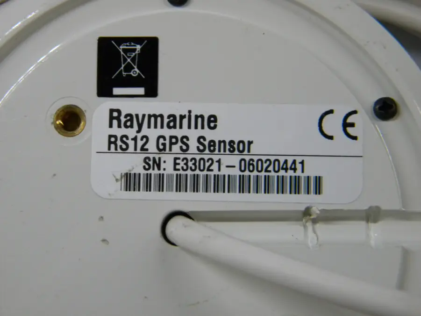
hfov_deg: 23.6
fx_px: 1010
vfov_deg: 17.8
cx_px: 210
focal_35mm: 83
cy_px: 158
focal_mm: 15.1
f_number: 4.5
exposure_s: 1/288
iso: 400
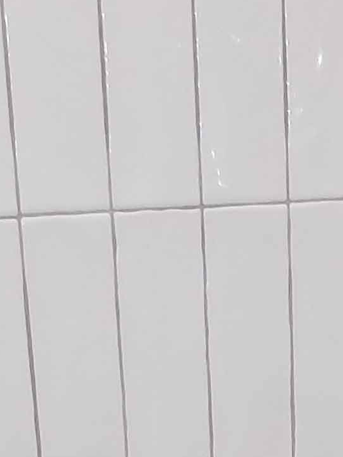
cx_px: 322
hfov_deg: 9.6
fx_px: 2021
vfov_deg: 9.9
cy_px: 1363
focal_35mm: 153
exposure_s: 1/120
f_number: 1.8
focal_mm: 5.23
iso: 320
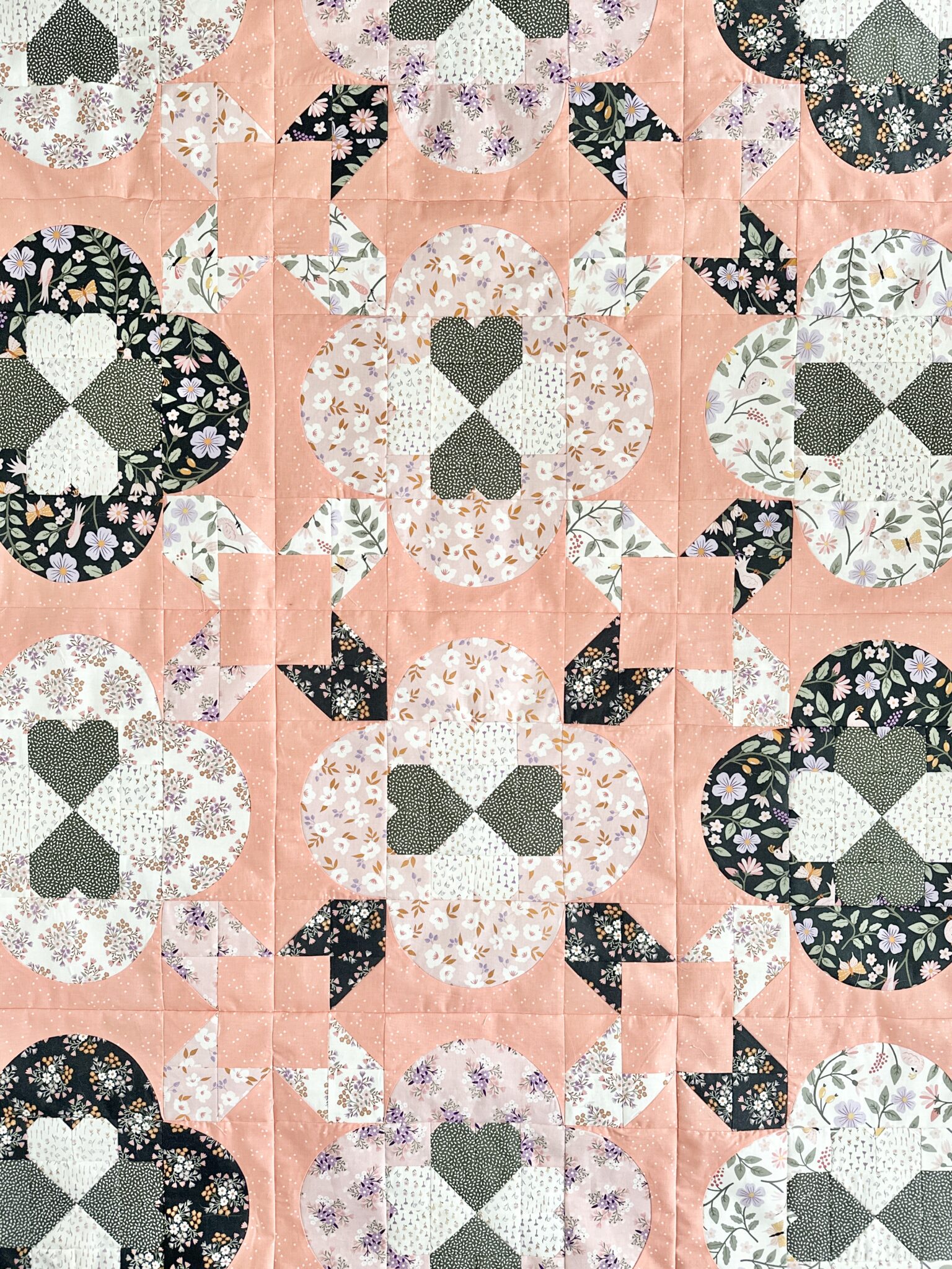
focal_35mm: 24
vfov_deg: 71.6
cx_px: 476
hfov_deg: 56.8
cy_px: 634
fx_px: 880
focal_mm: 6.86
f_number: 1.78
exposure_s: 1/116
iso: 250
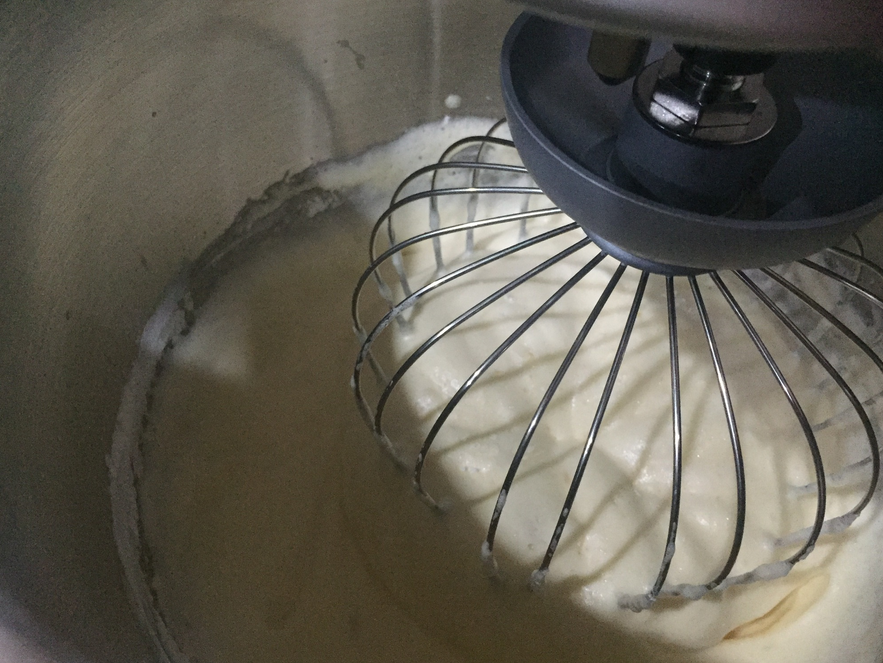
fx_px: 765
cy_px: 338
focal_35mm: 30
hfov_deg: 60.0
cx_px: 441
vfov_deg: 46.8
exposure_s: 1/17
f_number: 2.2
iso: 400
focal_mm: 4.15
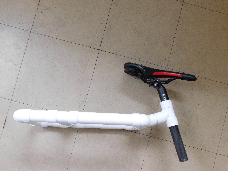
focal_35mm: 30
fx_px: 198
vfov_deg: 46.8
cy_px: 86
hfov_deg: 60.0
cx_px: 114
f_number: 3.2
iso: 400
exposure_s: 1/20
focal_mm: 5.3
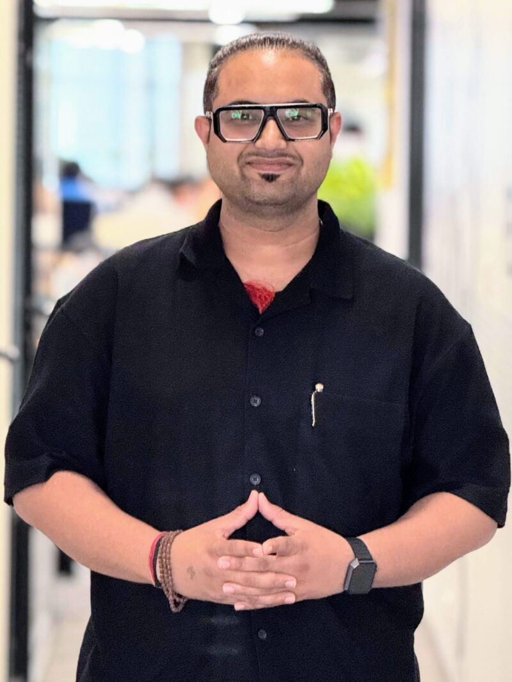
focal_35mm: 120
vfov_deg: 16.4
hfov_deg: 12.3
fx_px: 2367
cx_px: 256
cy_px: 341
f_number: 2.8
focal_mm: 15.66
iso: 400
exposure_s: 1/50
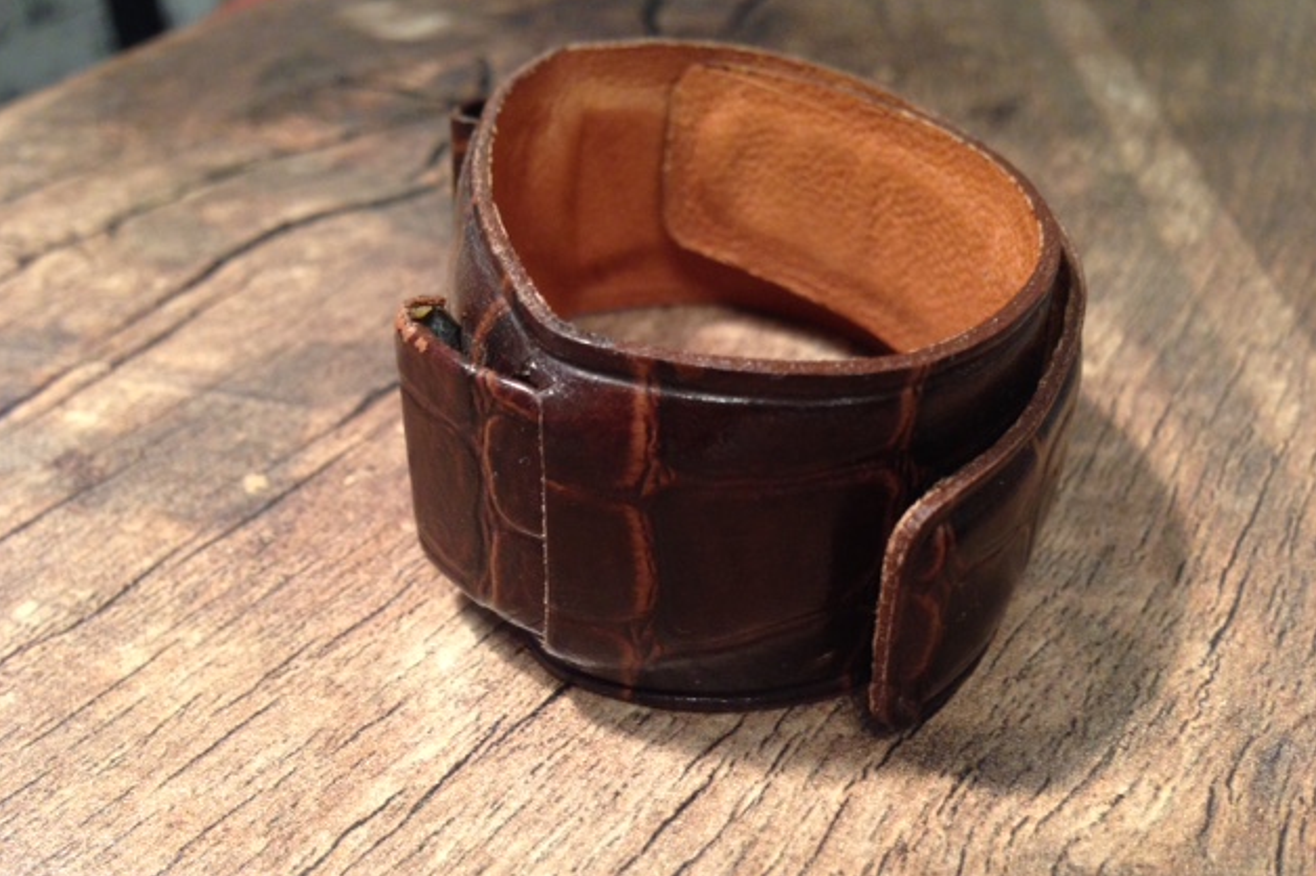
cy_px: 495
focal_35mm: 35
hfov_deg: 54.5
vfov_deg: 37.8
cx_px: 648
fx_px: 1279
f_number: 2.4
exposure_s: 1/20
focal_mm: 4.12
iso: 125
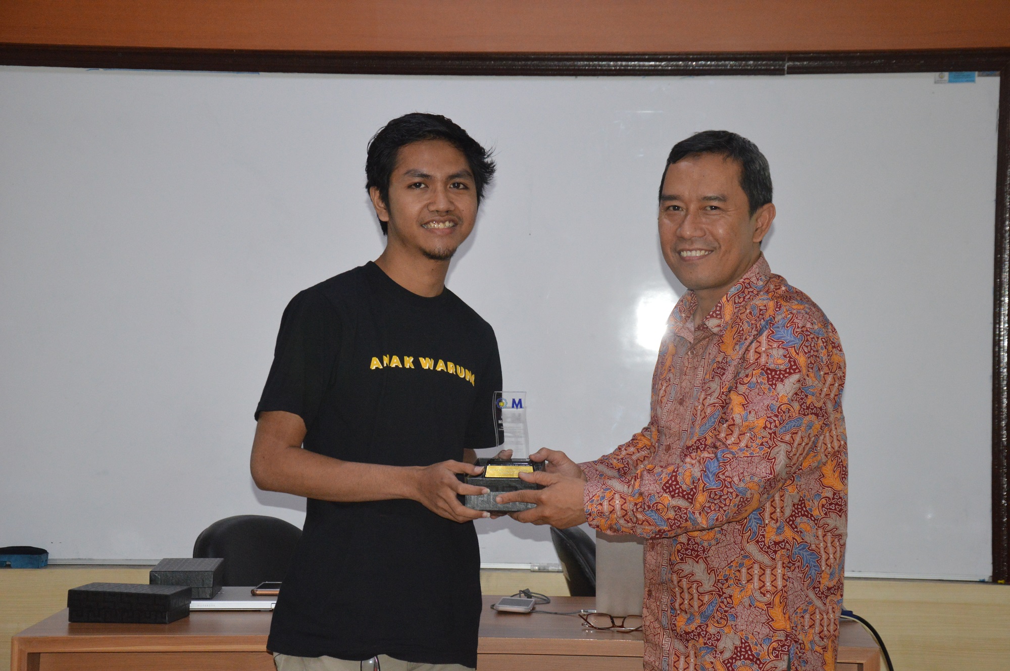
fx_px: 2102
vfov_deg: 18.1
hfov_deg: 27.0
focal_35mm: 75
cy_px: 336
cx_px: 505
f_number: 5
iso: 1800
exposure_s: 1/60
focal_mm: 50
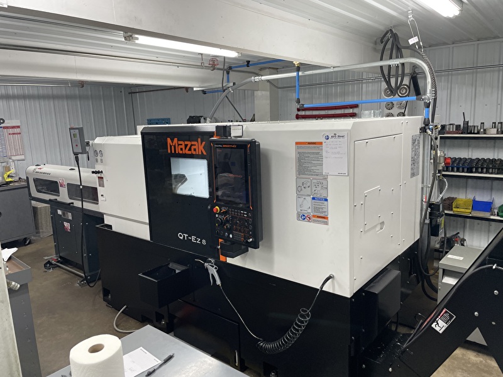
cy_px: 188
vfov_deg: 53.1
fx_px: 378
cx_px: 252
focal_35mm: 26
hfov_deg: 67.3
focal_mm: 4.2
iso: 100
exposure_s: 1/120
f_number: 1.6
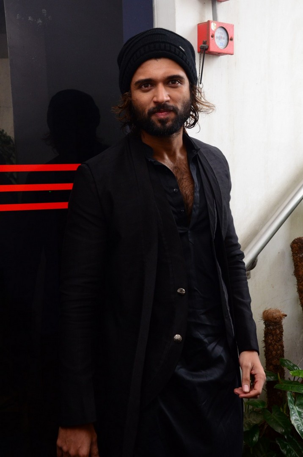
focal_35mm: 52
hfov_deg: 25.7
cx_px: 152
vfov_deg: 37.9
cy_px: 228
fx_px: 665
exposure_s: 1/125
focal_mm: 35
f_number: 8
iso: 1250
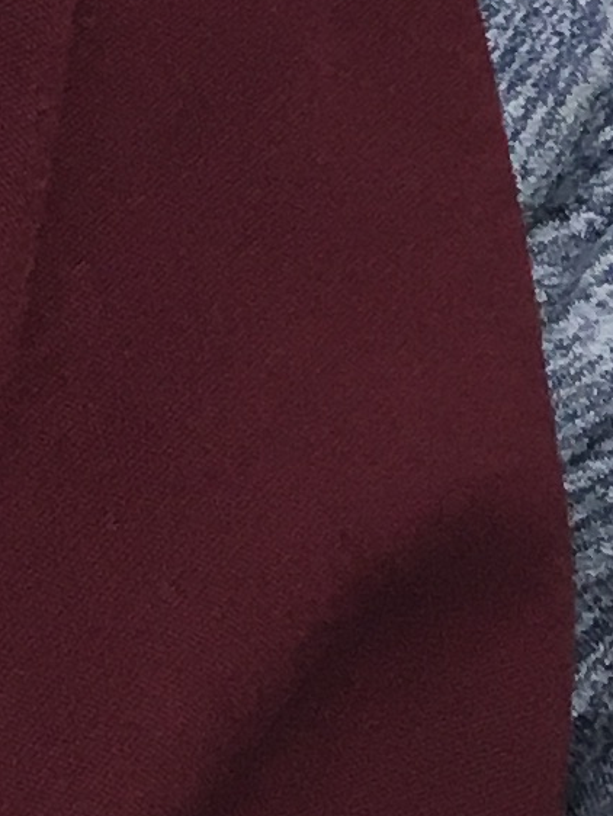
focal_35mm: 208
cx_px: -689
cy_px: -1416
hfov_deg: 6.9
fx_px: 4907
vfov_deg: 8.4
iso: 64
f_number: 2.2
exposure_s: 1/30
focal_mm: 4.15
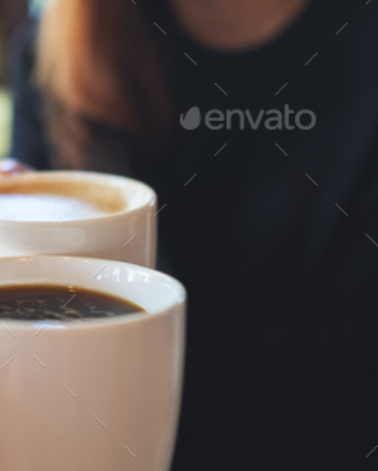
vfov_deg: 30.4
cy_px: 189
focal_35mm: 62
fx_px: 866
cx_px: 17
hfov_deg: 23.7
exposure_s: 1/45
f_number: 2
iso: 200
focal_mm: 23
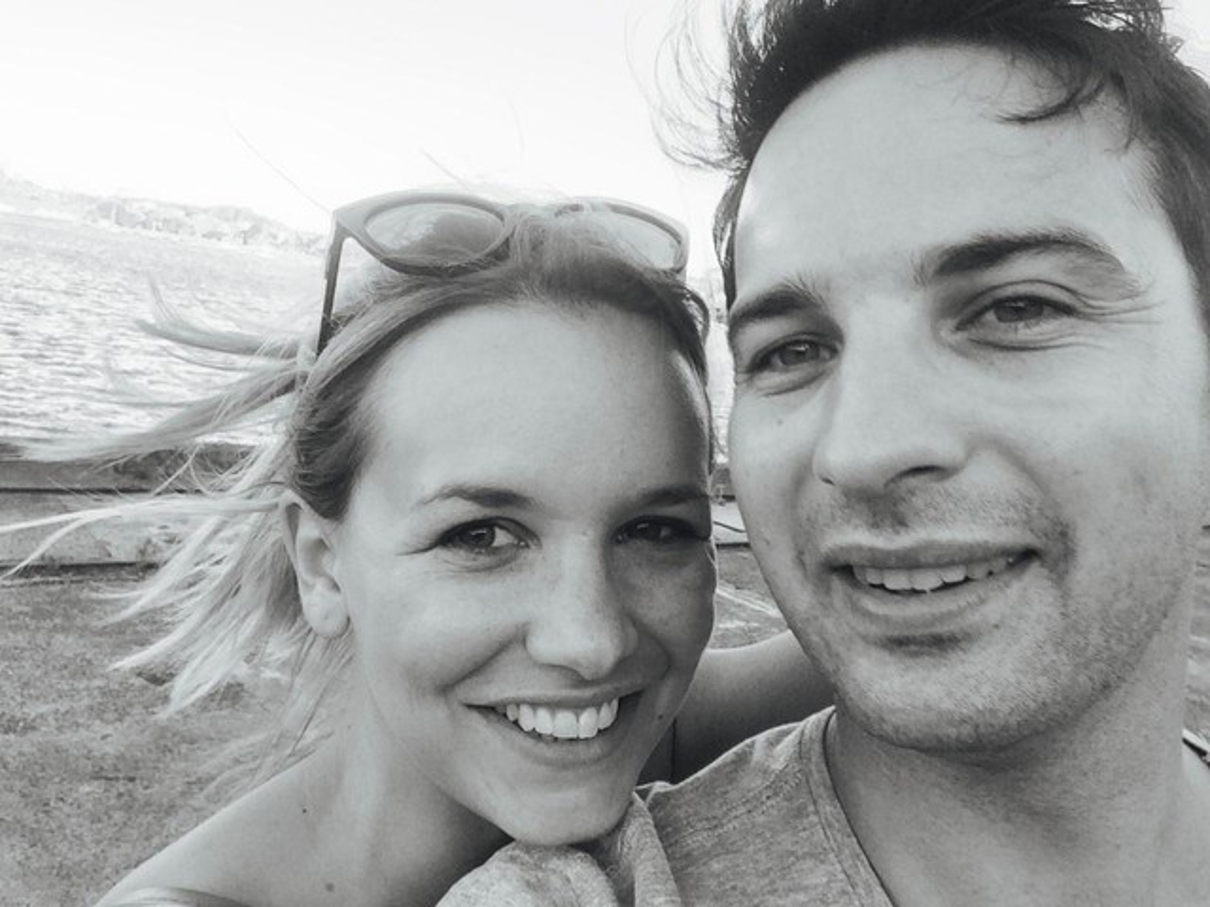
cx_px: 605
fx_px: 1084
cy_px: 454
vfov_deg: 45.4
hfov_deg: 58.4
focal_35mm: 31
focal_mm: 2.15
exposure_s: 1/142
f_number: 2.4
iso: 50
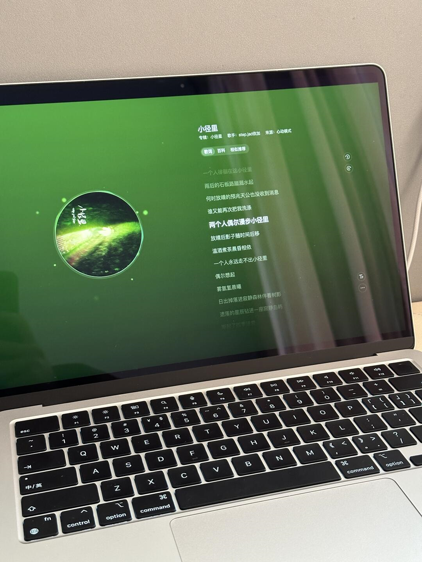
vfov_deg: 39.7
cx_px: 211
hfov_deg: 30.3
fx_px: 780
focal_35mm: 48
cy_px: 281
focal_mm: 6.86
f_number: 1.78
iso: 500
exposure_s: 1/40
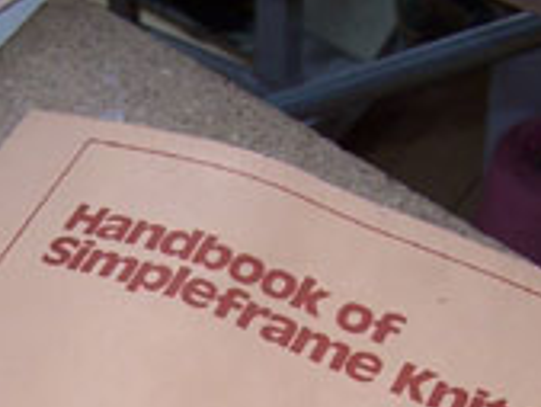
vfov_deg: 11.6
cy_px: 623
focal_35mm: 122
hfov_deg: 16.1
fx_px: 1908
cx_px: 200
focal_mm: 6.3
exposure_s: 1/60
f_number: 2.8
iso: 80
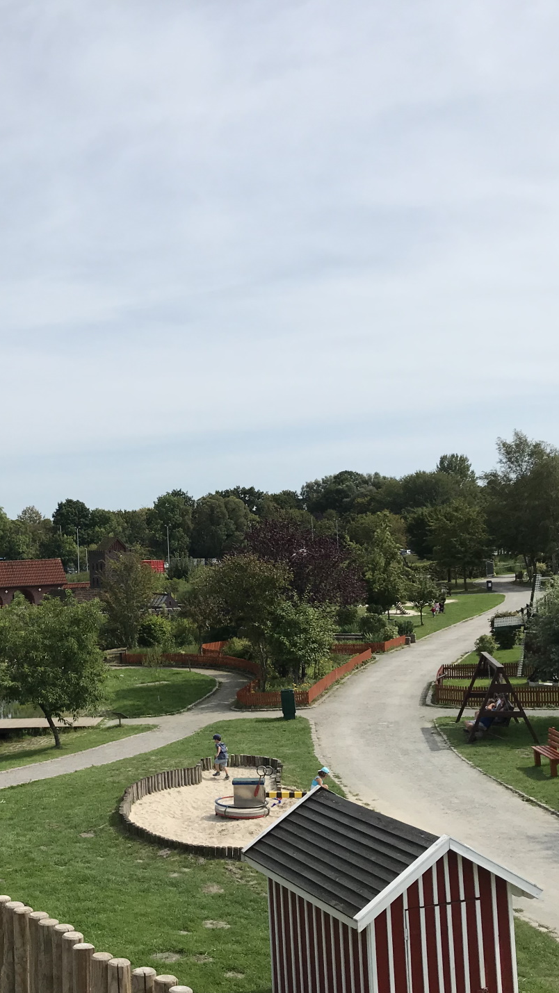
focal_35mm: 41
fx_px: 1080
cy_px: 500
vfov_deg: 49.4
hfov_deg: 28.5
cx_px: 129
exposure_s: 1/3831
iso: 20
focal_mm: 3.99
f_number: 1.8
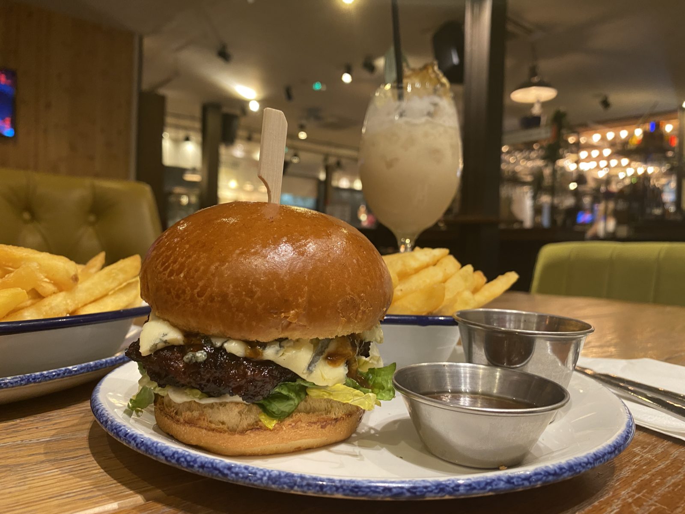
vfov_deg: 53.1
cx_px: 342
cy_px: 257
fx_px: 515
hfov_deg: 67.3
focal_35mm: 26
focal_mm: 4.25
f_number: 1.8
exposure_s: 1/50
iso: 250
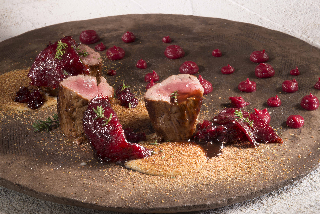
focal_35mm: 105
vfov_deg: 13.1
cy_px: 107
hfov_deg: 19.5
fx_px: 934
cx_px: 160
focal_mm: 105
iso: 100
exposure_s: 1/250
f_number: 36
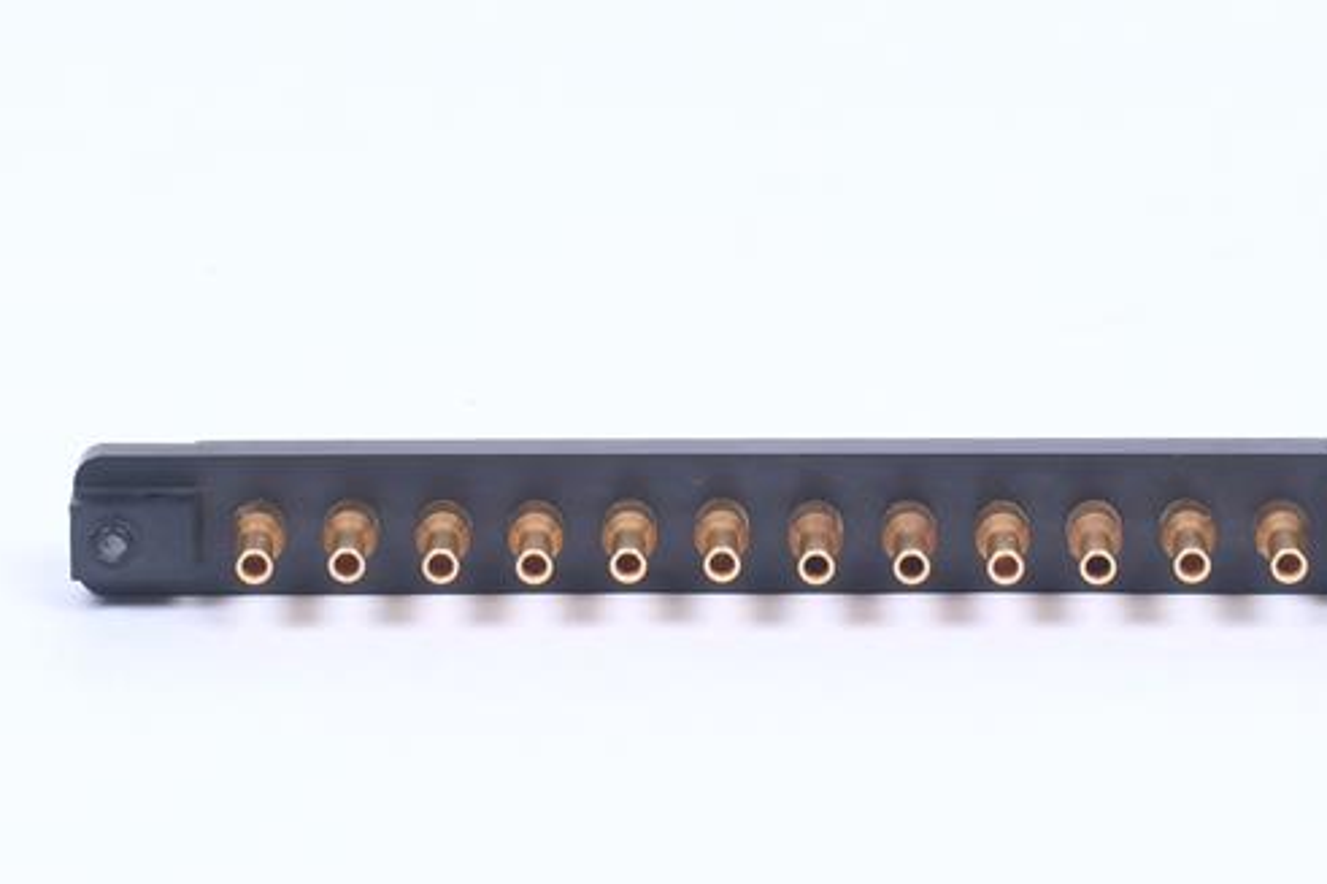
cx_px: 768
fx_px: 2837
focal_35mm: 77
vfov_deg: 17.7
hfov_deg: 26.3
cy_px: 497
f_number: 16
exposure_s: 1/200
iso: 200
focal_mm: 42
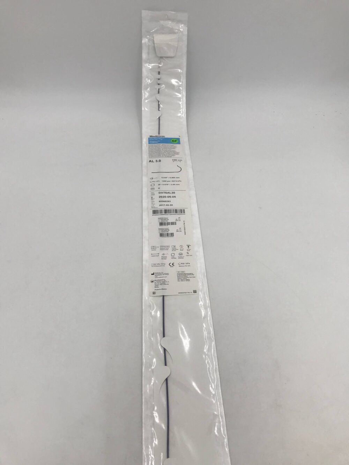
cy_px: 232
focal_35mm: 28
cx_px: 174
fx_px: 376
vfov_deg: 63.4
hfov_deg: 49.8
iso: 20
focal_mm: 3.99
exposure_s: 1/460
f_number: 1.8
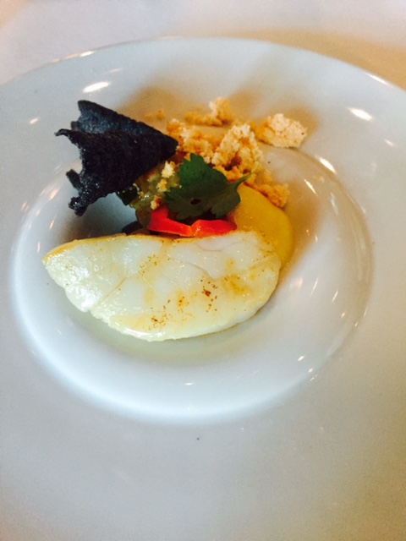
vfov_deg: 61.7
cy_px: 270
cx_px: 203
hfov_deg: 48.2
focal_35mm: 29
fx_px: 454
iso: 250
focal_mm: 4.15
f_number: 2.2
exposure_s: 1/17
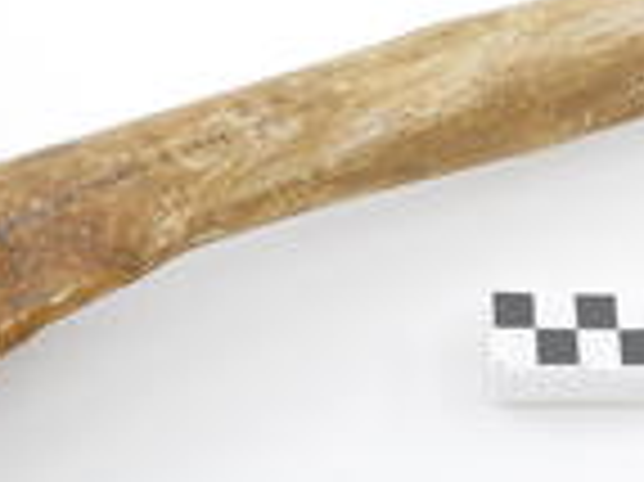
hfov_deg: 19.3
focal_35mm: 101
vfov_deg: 14.6
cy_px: 207
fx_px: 1877
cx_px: 477
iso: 200
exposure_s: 1/60
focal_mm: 18
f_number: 7.1
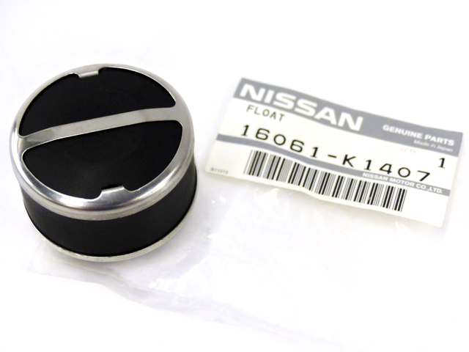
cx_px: 234
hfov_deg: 26.7
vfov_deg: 20.2
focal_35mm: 73
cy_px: 176
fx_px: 989
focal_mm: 12.5
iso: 200
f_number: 2.8
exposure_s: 1/60
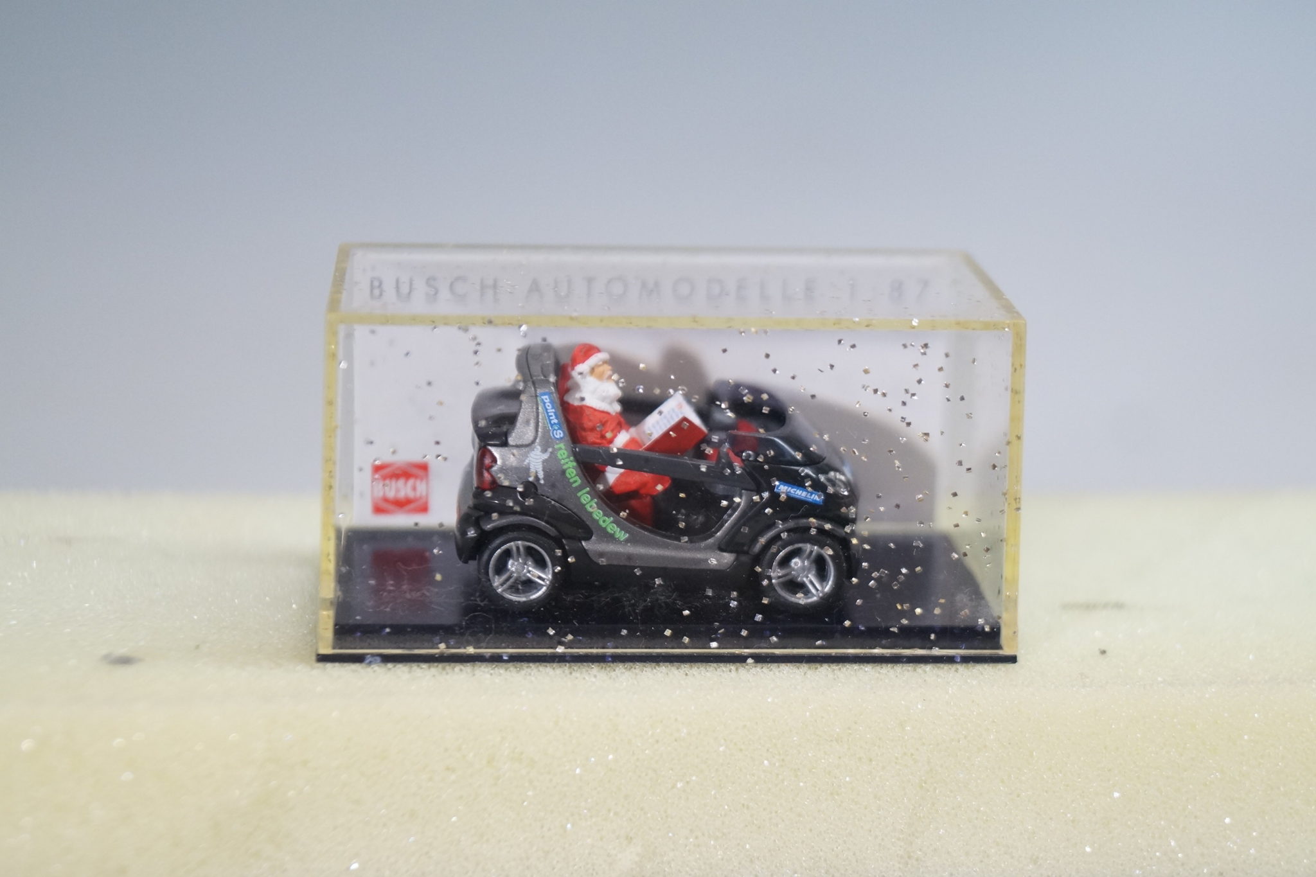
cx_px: 658
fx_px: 3015
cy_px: 438
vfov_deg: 16.6
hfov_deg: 24.6
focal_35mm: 82
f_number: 5.6
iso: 1250
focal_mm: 55
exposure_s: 1/160
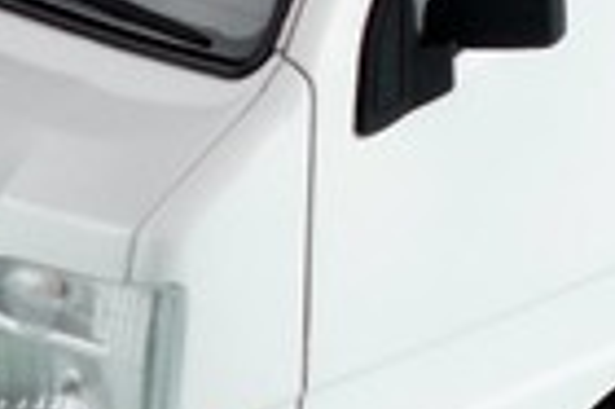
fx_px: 8771
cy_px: -123
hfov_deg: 4.0
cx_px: 663
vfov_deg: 2.7
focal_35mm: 514
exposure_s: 1/80
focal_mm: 37.1
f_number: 5.6
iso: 125
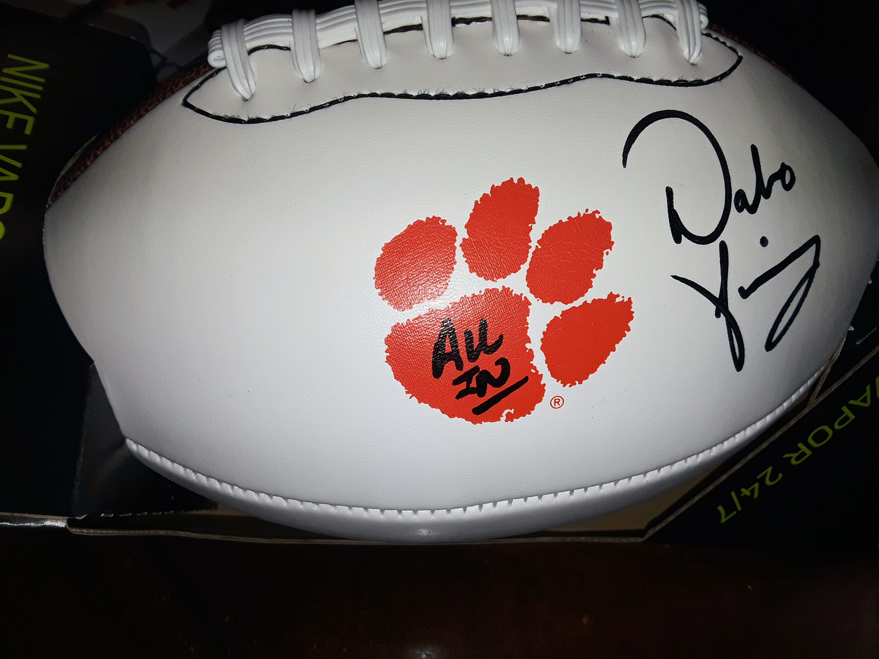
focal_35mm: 28
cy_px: 330
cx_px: 440
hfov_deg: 63.4
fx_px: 711
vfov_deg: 49.7
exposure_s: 1/466
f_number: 1.9
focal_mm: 2.9
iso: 40
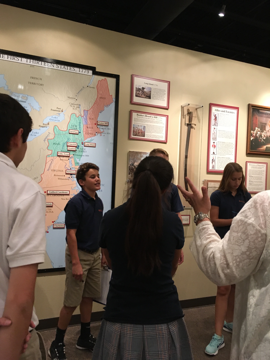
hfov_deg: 48.2
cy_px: 180
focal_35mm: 29
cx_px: 135
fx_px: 302
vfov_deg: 61.7
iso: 160
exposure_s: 1/30
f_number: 2.2
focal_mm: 4.15
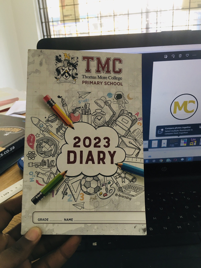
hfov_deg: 48.2
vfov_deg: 61.7
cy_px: 134
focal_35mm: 29
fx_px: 225
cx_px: 100
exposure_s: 1/33
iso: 64
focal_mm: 4.15
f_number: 2.2
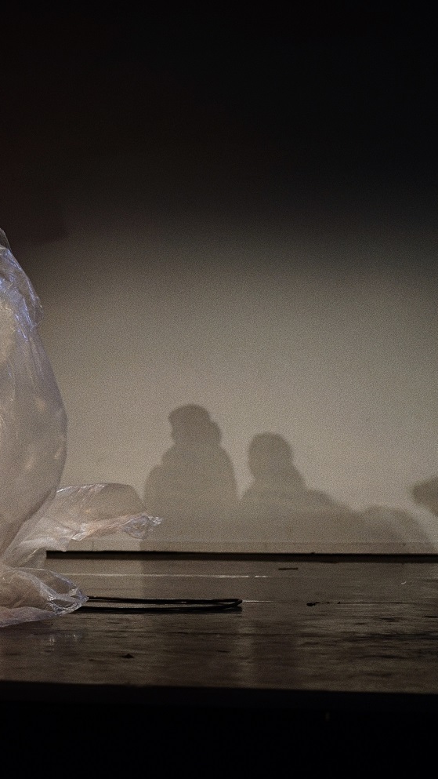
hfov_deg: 13.6
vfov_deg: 24.5
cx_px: -71
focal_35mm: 87
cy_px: 391
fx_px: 1795
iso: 320
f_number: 1.8
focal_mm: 55
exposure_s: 1/125
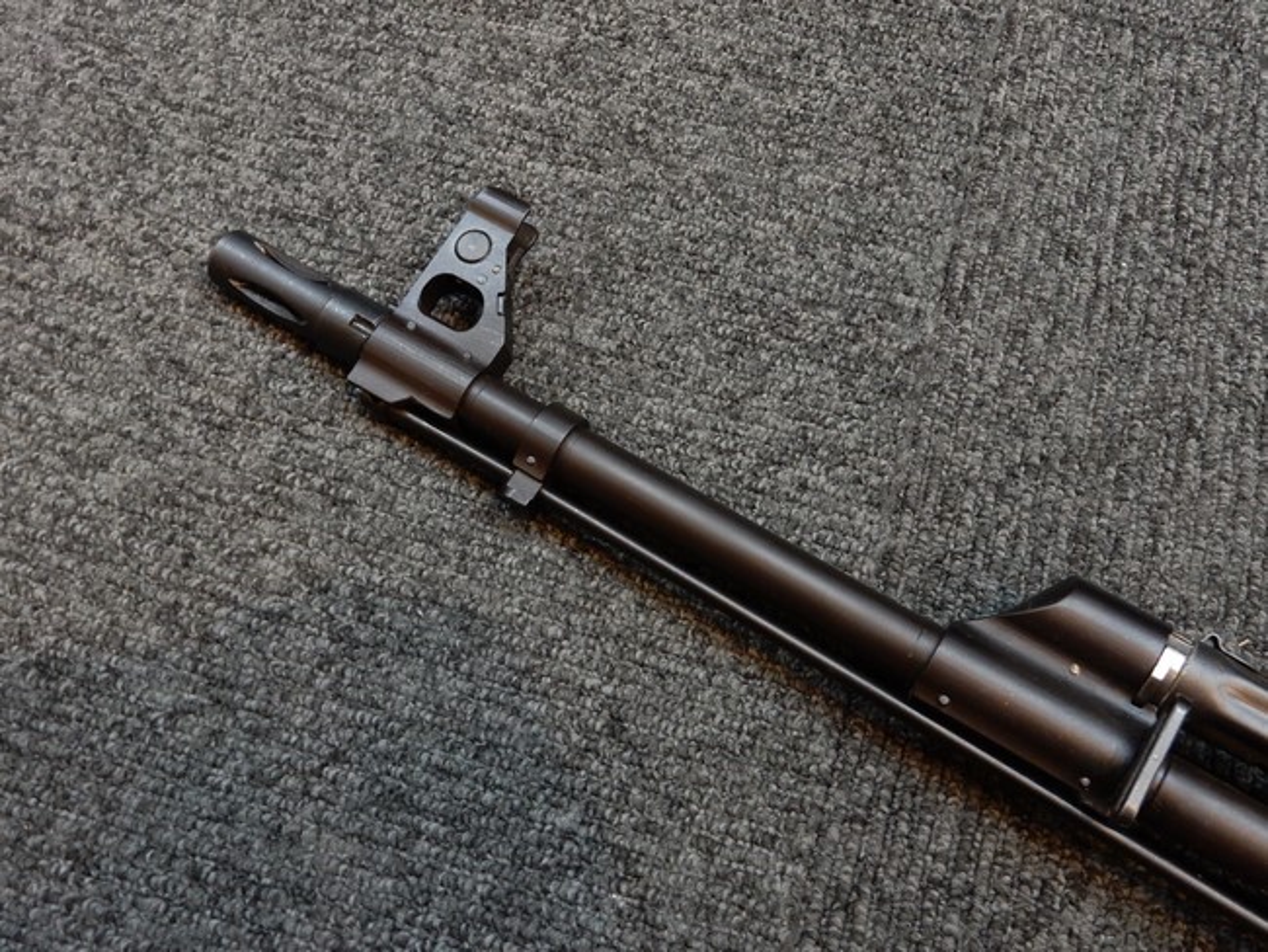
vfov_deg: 39.7
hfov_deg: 51.3
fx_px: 1319
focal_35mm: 36
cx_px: 634
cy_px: 476
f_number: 4
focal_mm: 6.4
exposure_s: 1/10
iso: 400
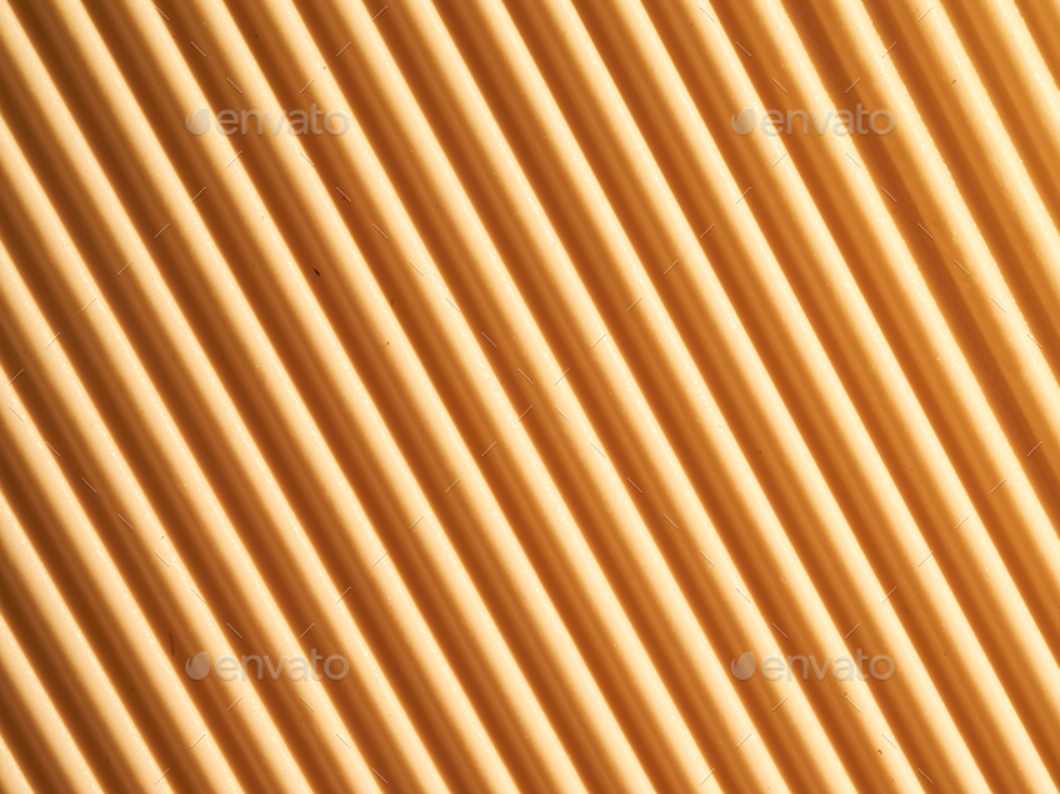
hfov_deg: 26.7
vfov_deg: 19.9
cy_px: 653
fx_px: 2235
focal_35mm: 73
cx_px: 535
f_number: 5.6
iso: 800
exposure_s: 1/100
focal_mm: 50
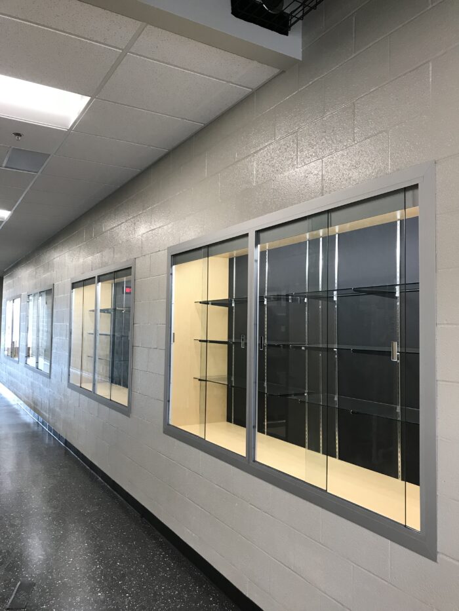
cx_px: 230
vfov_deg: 63.4
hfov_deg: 49.8
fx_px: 495
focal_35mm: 28
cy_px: 306
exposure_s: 1/30
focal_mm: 3.99
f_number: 1.8
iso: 25
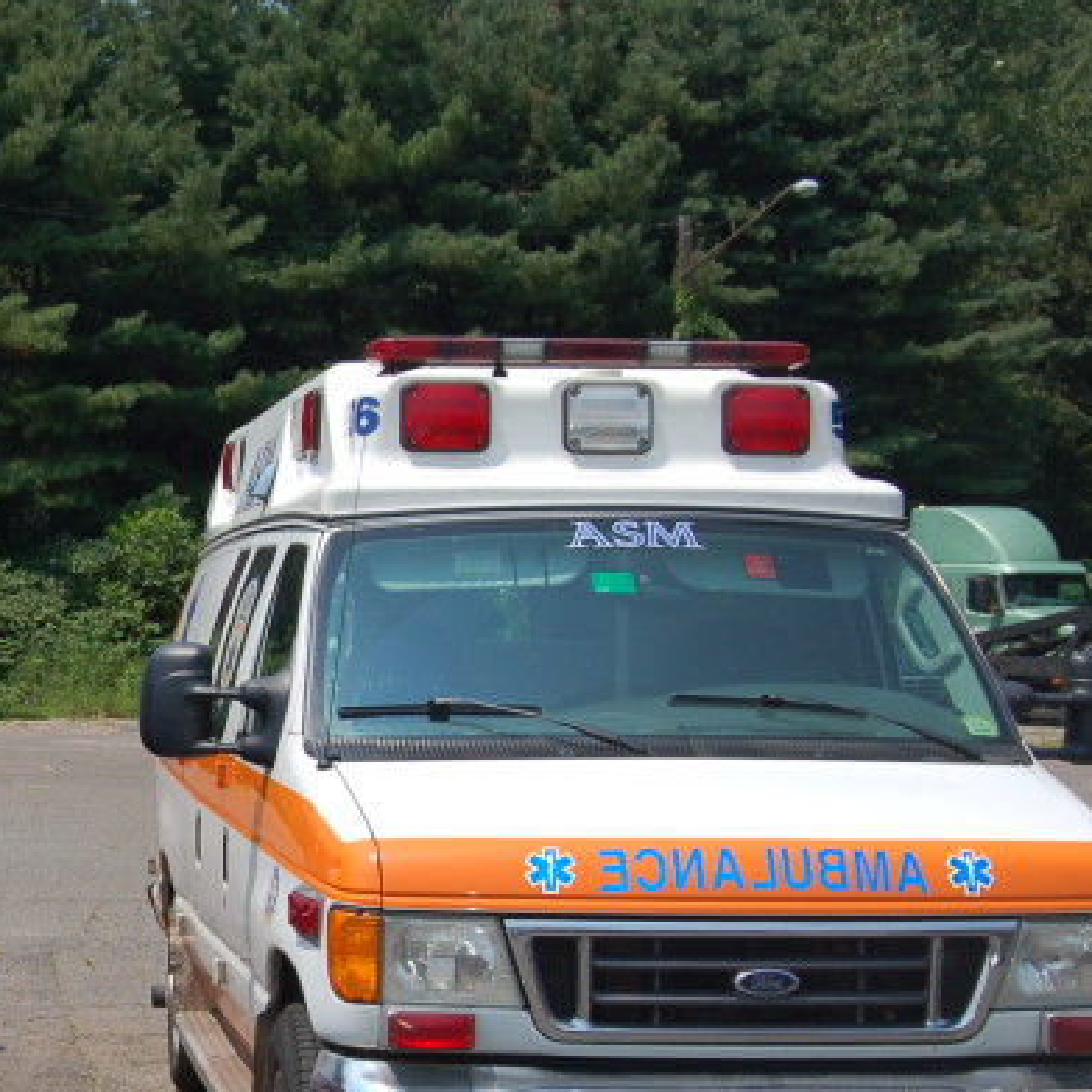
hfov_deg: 20.8
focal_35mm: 80
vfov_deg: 21.6
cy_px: 723
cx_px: -39
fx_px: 2855
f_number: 8
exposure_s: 1/500
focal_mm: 24
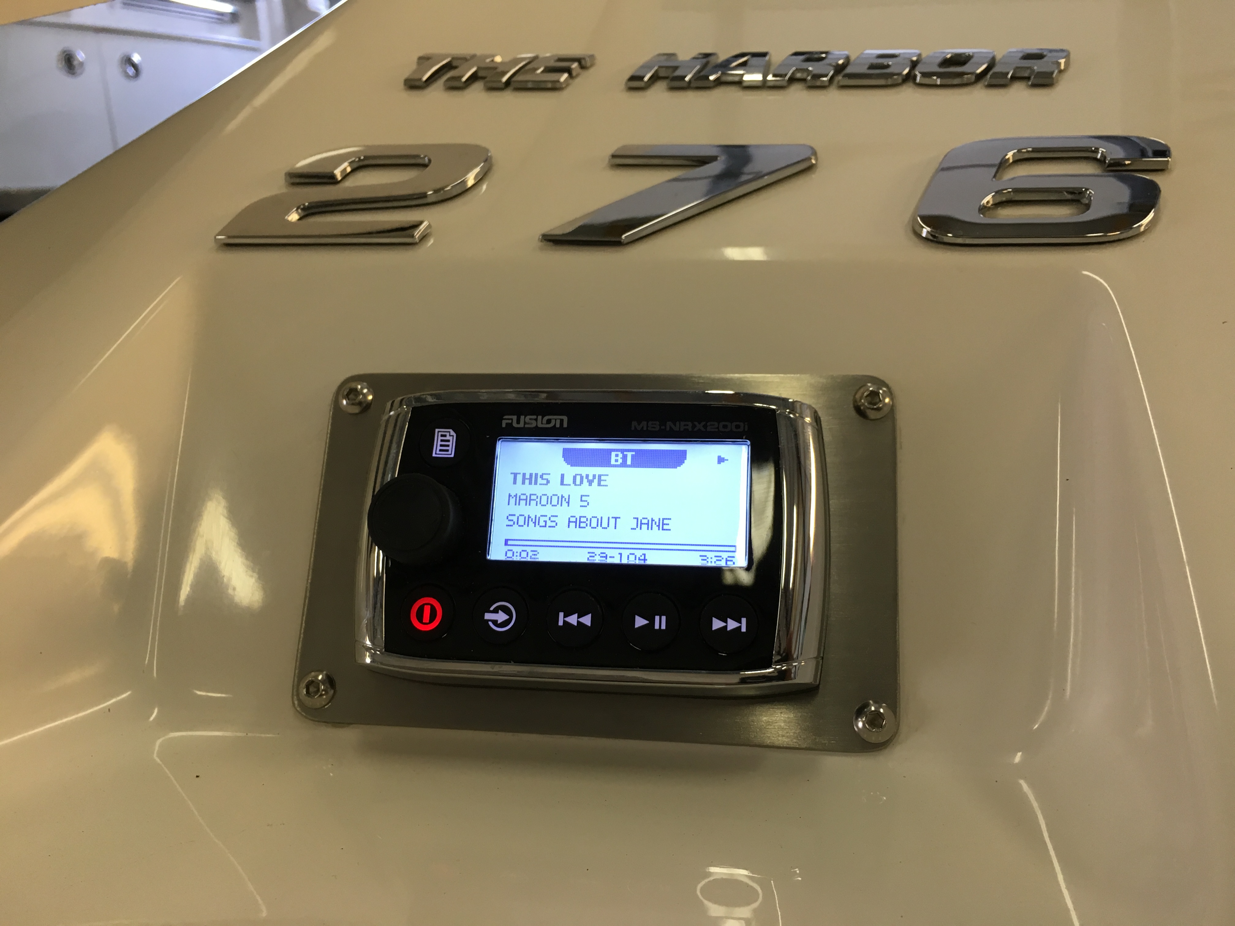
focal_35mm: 29
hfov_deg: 61.7
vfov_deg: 48.2
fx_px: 1035
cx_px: 618
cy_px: 463
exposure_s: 1/30
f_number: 2.2
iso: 32
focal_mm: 4.15
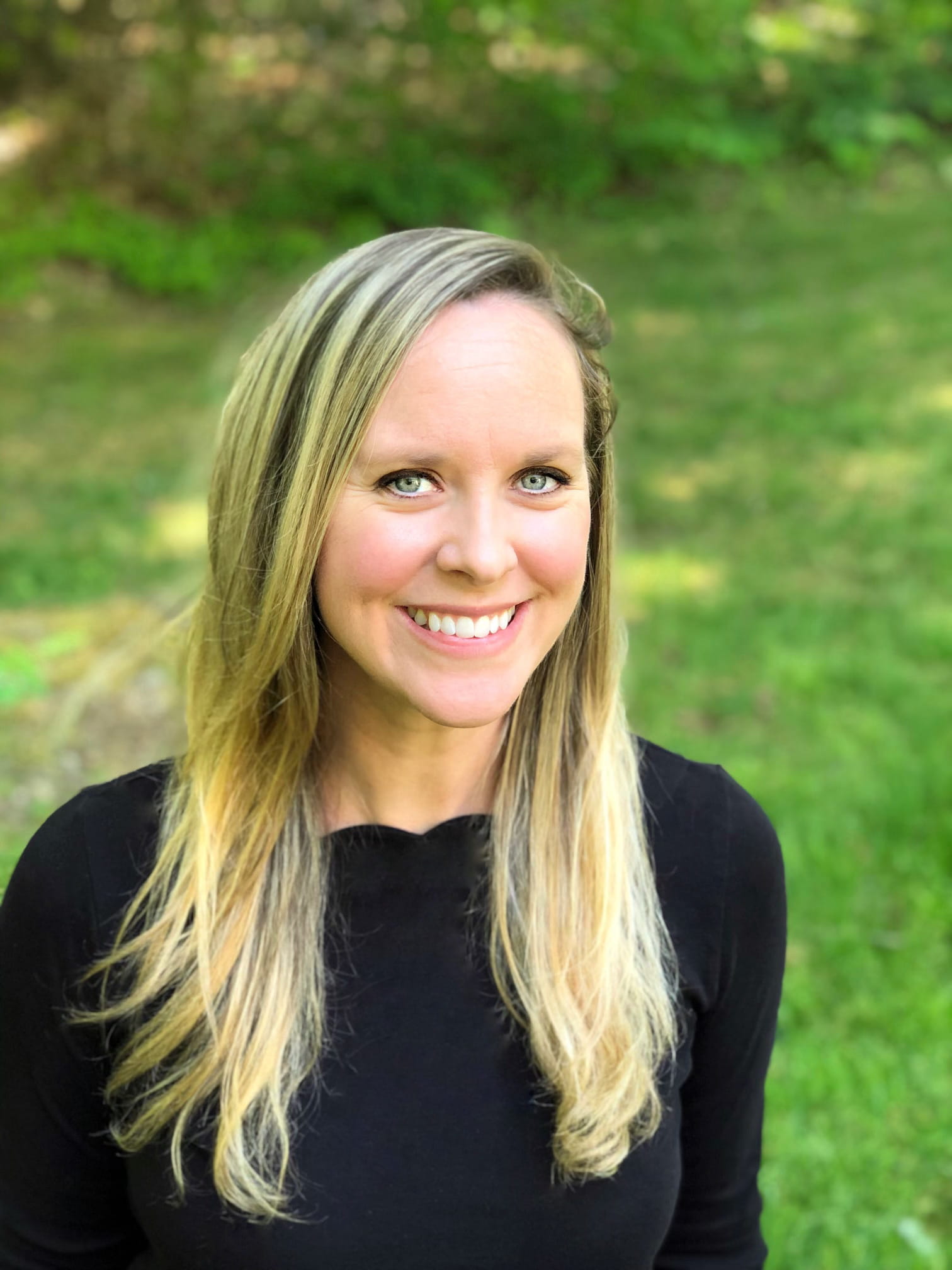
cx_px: 476
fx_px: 1907
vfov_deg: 36.8
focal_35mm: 52
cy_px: 635
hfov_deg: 28.0
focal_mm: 6
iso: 40
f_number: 2.4
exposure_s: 1/60
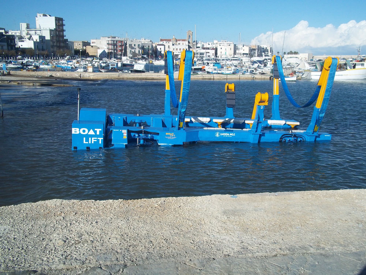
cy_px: 138
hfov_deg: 51.4
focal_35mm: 36
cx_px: 183
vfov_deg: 39.7
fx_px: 381
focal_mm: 6.5
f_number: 8
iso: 80
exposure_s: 1/250
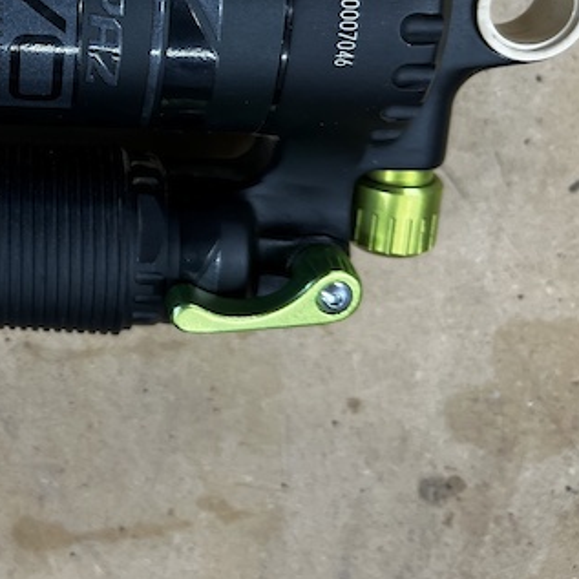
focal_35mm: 58
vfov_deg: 28.2
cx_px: -84
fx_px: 1098
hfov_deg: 26.8
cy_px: 40
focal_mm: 5.7
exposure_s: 1/120
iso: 80
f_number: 1.5
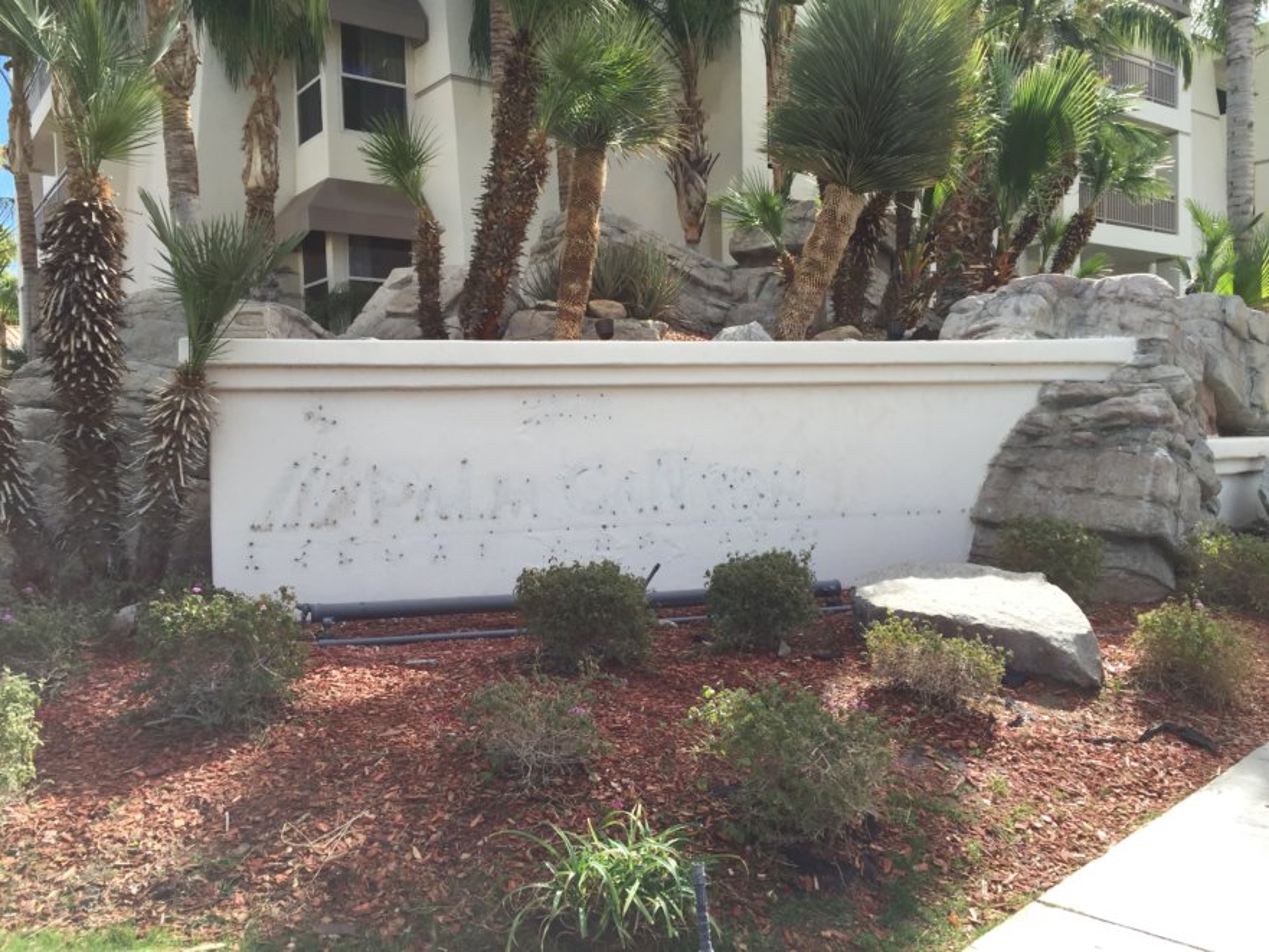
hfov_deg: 61.7
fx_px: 1063
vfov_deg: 48.2
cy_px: 476
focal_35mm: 29
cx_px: 634
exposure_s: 1/860
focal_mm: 4.15
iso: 32
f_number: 2.2
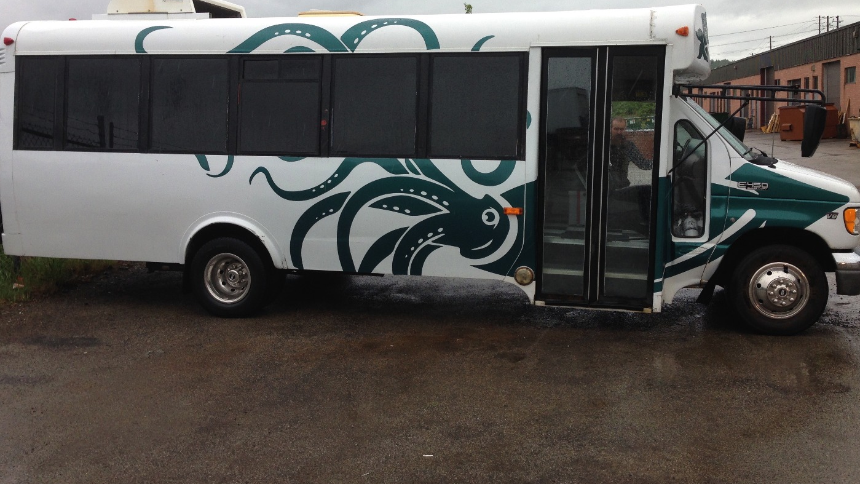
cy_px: 208
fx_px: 844
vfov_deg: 31.9
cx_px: 433
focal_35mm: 37
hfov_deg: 54.0
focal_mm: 4.12
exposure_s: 1/240
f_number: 2.4
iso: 50
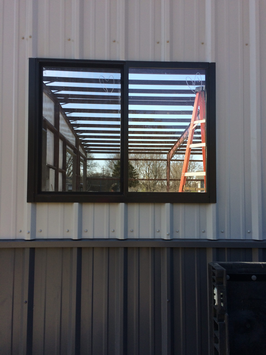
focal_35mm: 29
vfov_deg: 61.7
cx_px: 133
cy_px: 178
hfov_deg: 48.2
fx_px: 297
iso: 32
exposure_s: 1/720
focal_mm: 4.15
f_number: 2.2
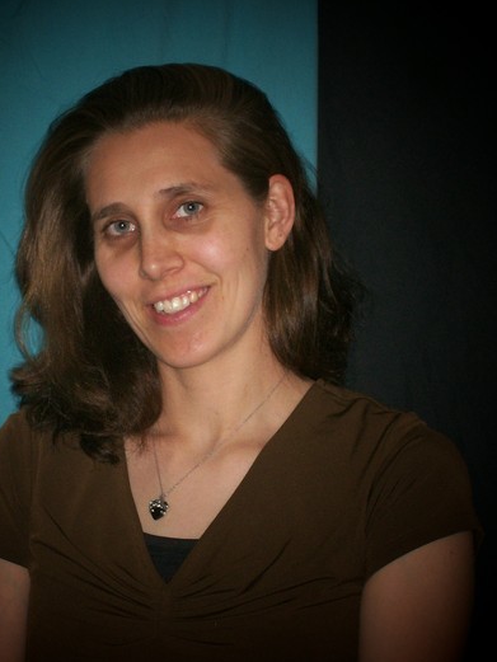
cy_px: 330
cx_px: 180
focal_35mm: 137
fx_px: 2622
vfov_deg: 14.4
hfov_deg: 10.8
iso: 140
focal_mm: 16.8
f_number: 4.6
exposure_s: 1/157
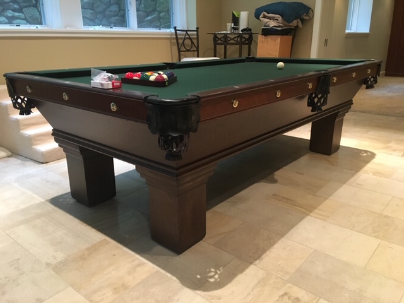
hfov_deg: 61.7
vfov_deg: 48.2
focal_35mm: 29
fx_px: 338
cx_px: 202
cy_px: 152
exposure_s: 1/15
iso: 200
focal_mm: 4.15
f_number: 2.2
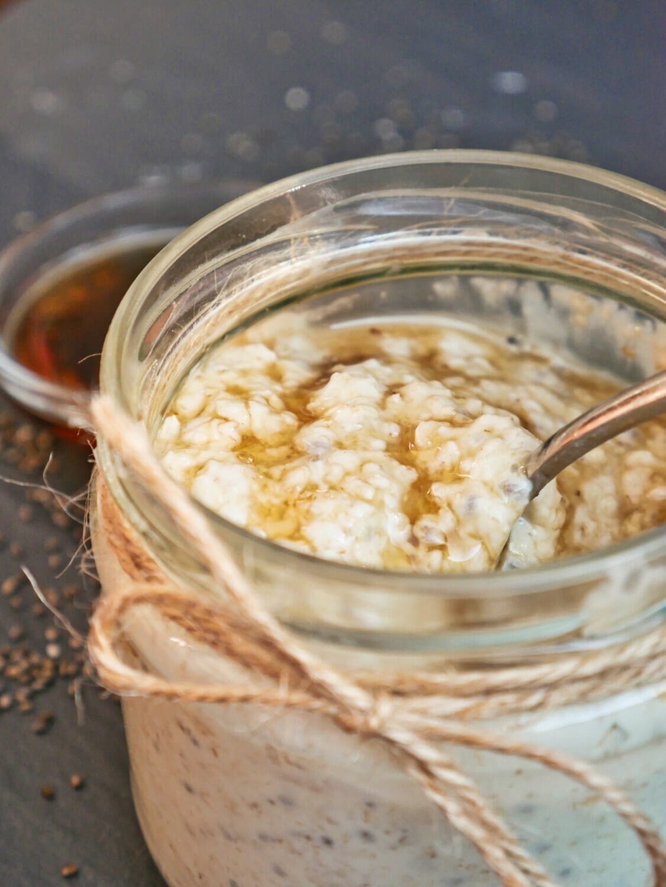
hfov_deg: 17.6
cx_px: 333
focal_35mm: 84
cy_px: 444
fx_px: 2154
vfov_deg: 23.3
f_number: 5.6
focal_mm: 42
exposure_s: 1/1000
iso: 800
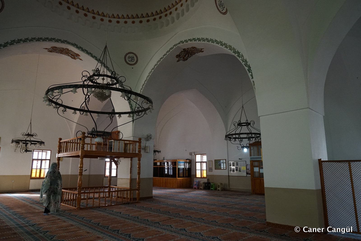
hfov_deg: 73.7
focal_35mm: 24
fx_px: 241
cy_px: 120
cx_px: 180
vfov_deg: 53.1
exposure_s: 1/15
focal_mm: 24
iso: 3200
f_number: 8
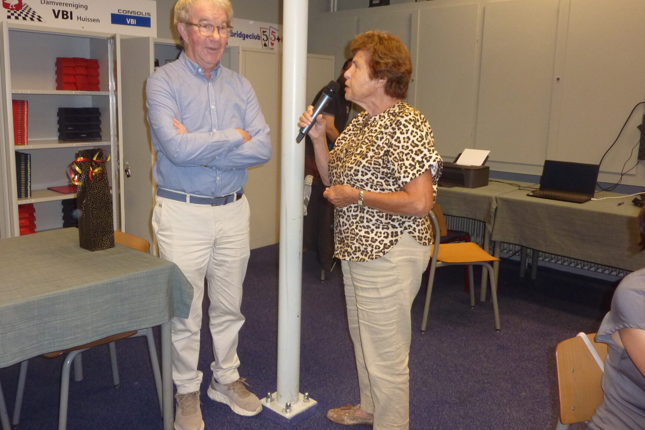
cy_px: 190
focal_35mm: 29
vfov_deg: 44.9
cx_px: 290
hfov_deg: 63.5
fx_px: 520
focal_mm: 4.1
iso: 250
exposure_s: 1/30
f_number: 3.3
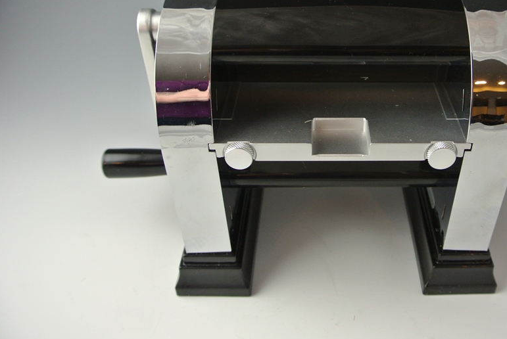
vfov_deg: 37.9
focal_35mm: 35
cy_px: 148
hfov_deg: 53.6
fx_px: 493
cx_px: 326
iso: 400
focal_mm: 10
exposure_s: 1/100
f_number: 3.5
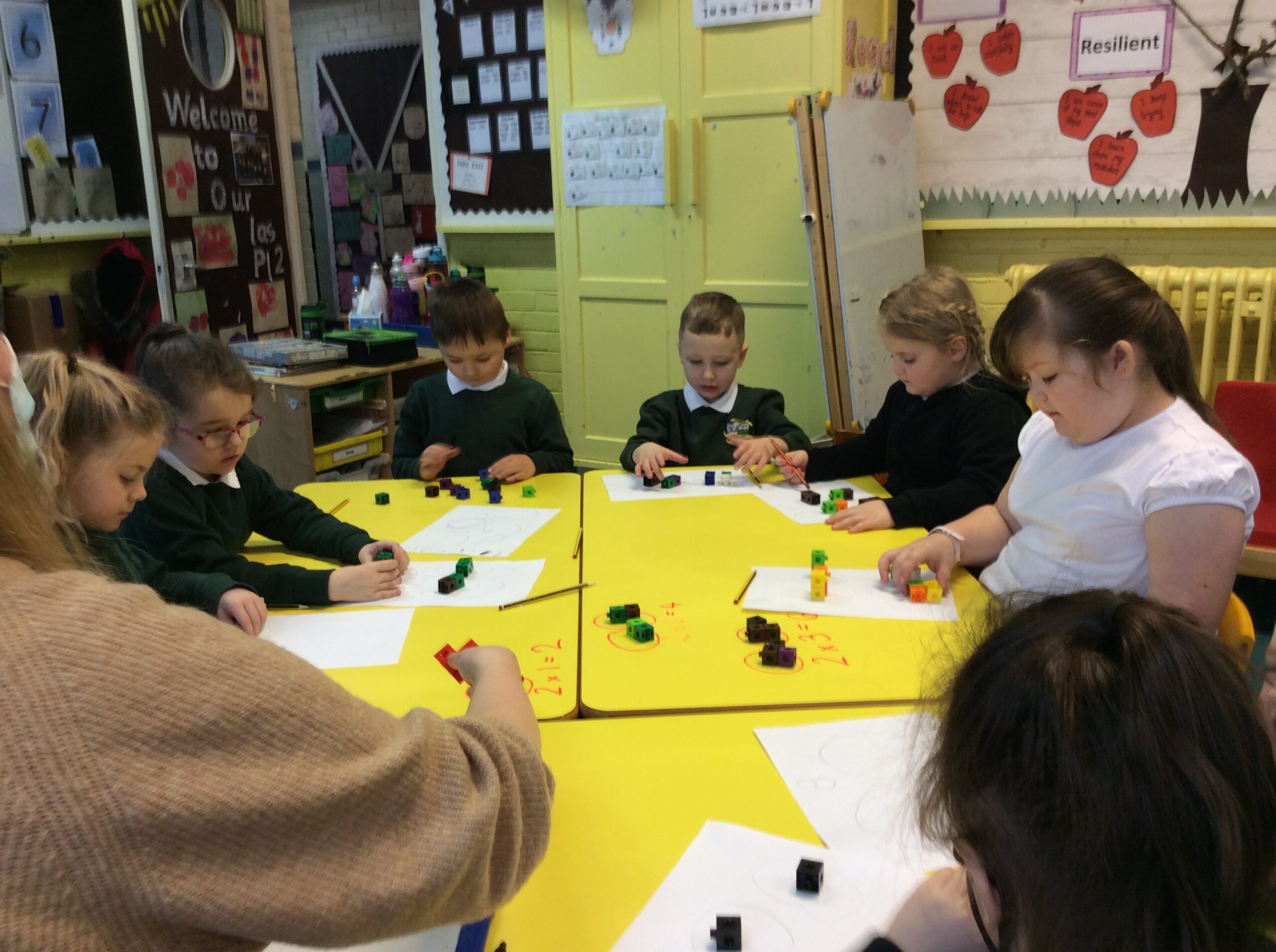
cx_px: 638
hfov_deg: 56.9
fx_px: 1178
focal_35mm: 32
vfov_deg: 44.1
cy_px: 476
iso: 32
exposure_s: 1/25
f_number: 2.4
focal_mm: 3.3
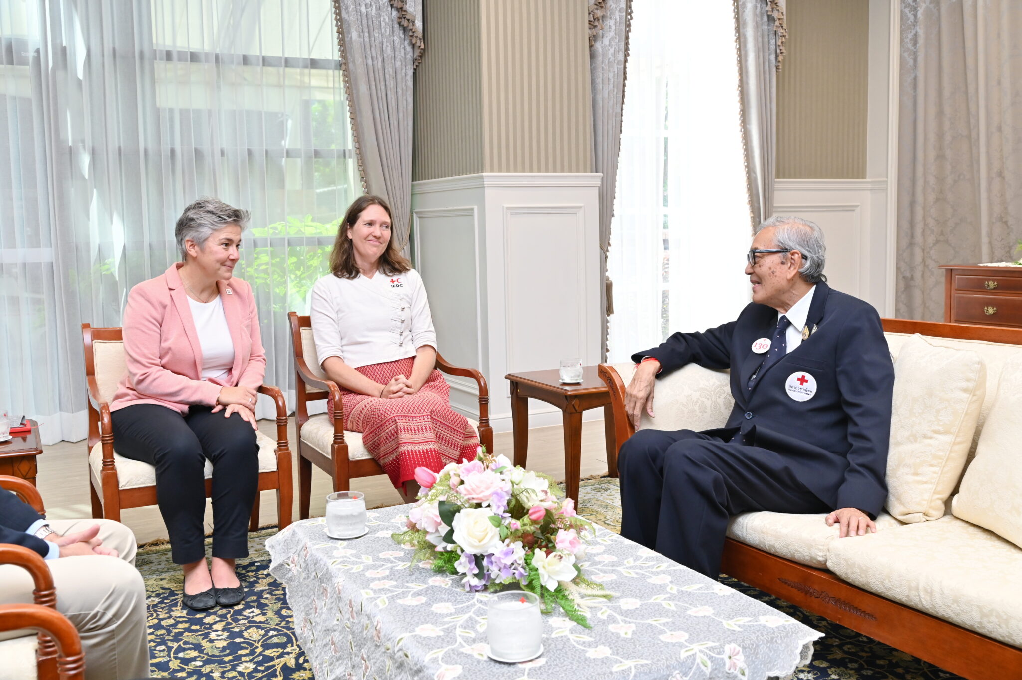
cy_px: 340
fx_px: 993
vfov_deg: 37.8
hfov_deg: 54.5
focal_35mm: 35
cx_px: 511
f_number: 6.3
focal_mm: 35
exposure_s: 1/125
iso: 1250
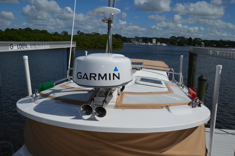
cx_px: 118
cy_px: 76
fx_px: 208
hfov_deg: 58.8
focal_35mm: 32
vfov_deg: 41.0
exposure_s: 1/500
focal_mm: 20
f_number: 11
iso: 100
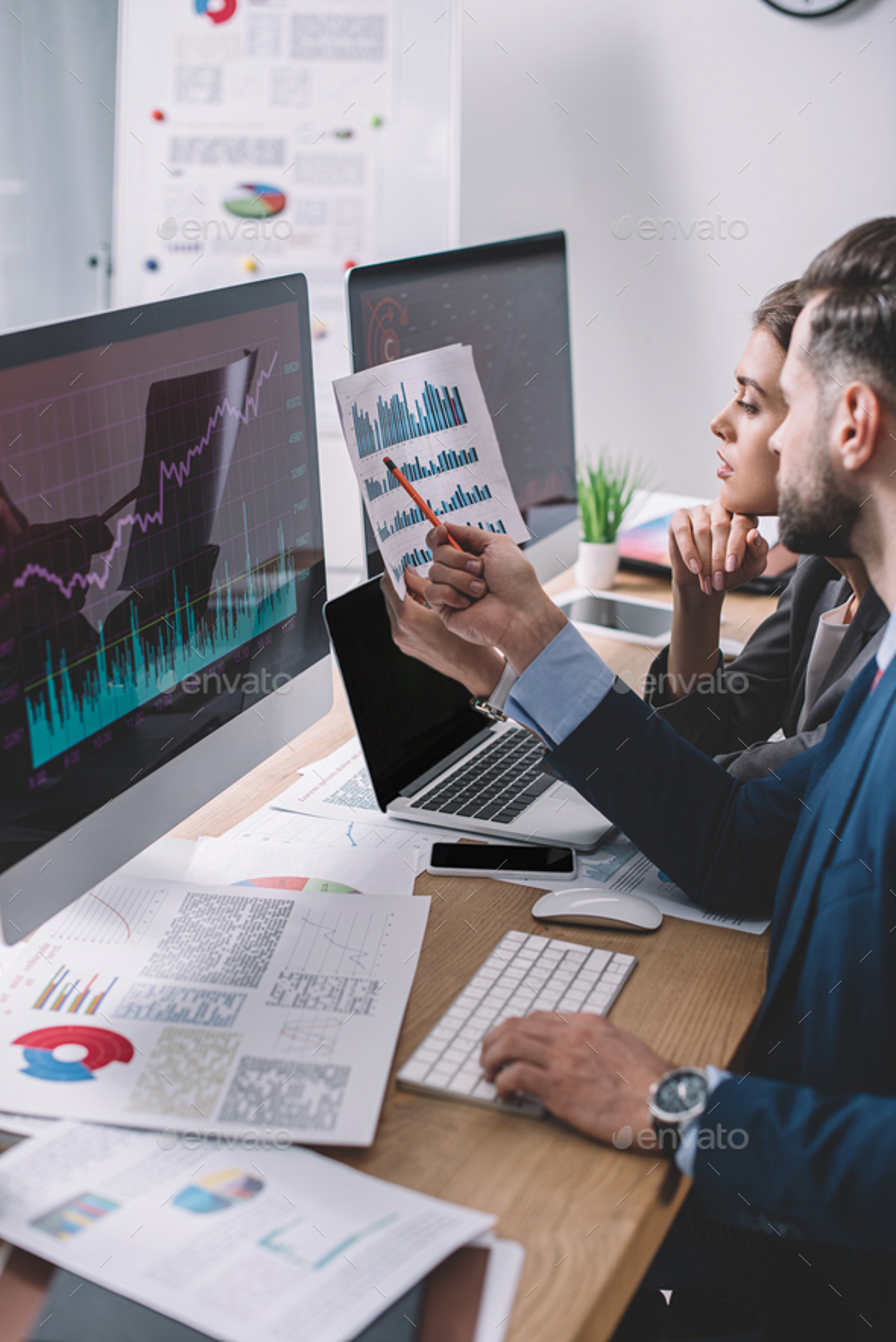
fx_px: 1865
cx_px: 448
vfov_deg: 39.6
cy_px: 671
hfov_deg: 27.0
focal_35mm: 50
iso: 100
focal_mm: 50
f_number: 2.8
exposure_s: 1/200
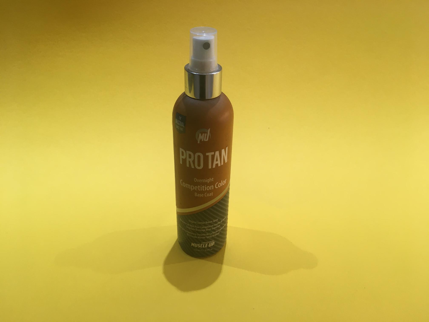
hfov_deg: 61.7
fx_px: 359
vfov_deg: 48.2
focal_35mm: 29
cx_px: 214
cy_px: 161
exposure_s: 1/33
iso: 25
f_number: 2.2
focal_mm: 4.15
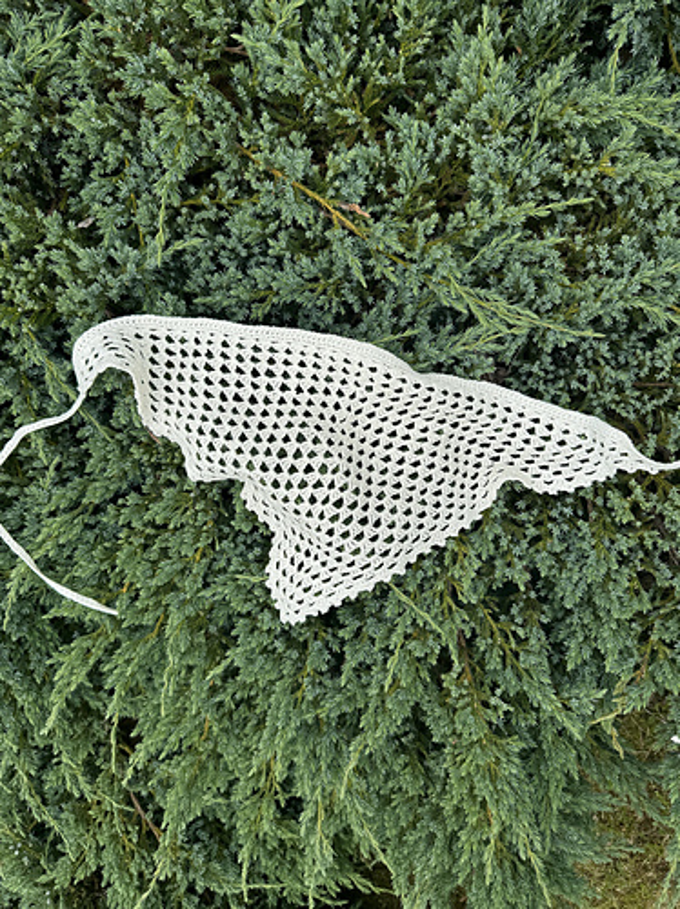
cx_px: 340
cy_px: 454
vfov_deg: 71.6
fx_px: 630
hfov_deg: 56.7
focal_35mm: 24
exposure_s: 1/2710
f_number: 1.78
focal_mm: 6.76
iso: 80
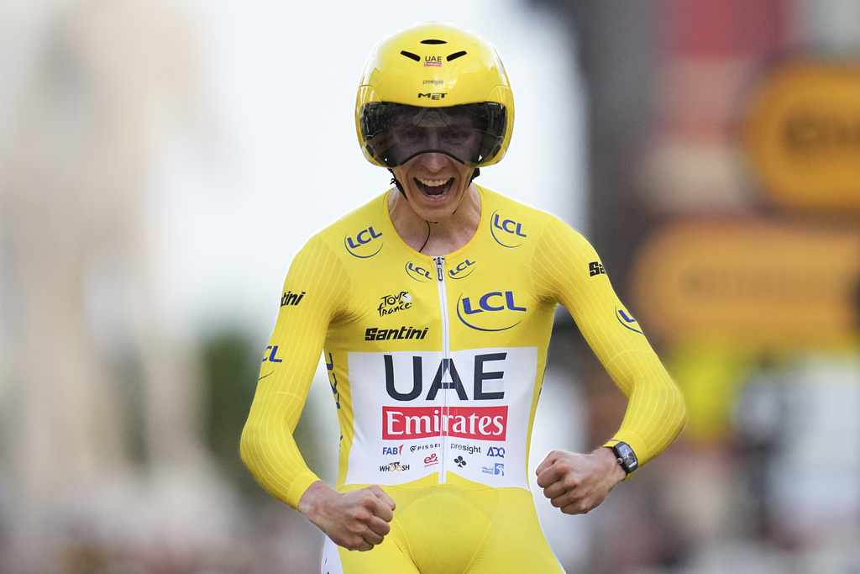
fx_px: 9556
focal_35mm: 400
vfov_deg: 3.4
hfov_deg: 5.2
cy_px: 287
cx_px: 430
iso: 3200
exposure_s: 1/8000
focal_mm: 400
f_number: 3.2
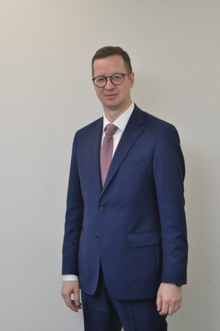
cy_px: 166
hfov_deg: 18.1
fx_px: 689
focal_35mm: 75
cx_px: 110
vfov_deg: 27.0
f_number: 4.2
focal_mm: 50
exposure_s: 1/60
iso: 200
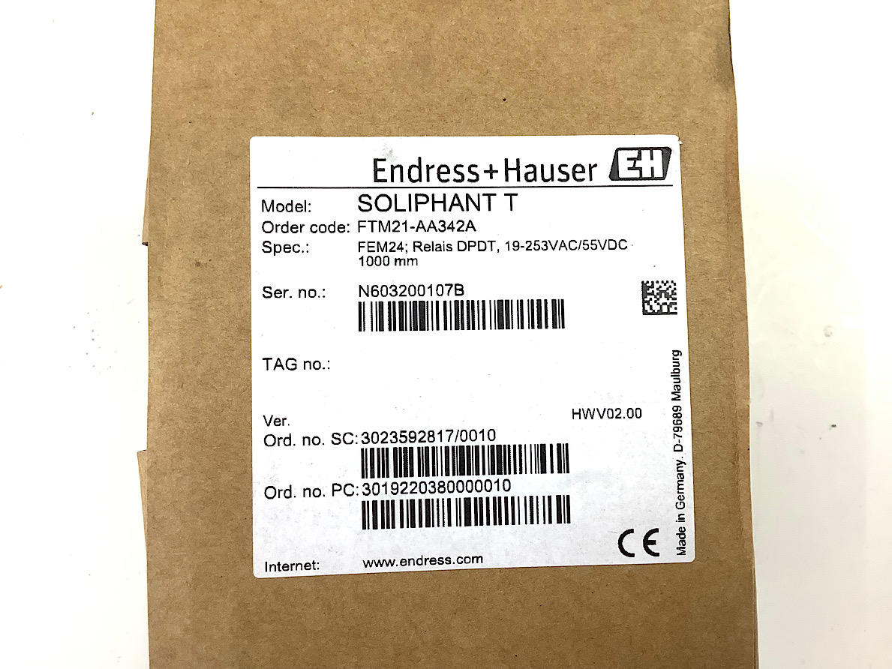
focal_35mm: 31
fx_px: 799
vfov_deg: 45.4
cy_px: 334
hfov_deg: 58.3
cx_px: 446
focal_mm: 3.3
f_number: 2.4
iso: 50
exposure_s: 1/50
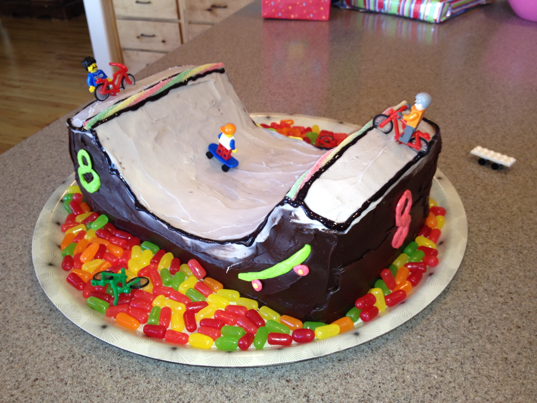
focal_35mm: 35
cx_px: 268
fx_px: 543
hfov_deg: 52.6
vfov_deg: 40.7
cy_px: 202
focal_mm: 4.28
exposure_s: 1/20
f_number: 2.4
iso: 64
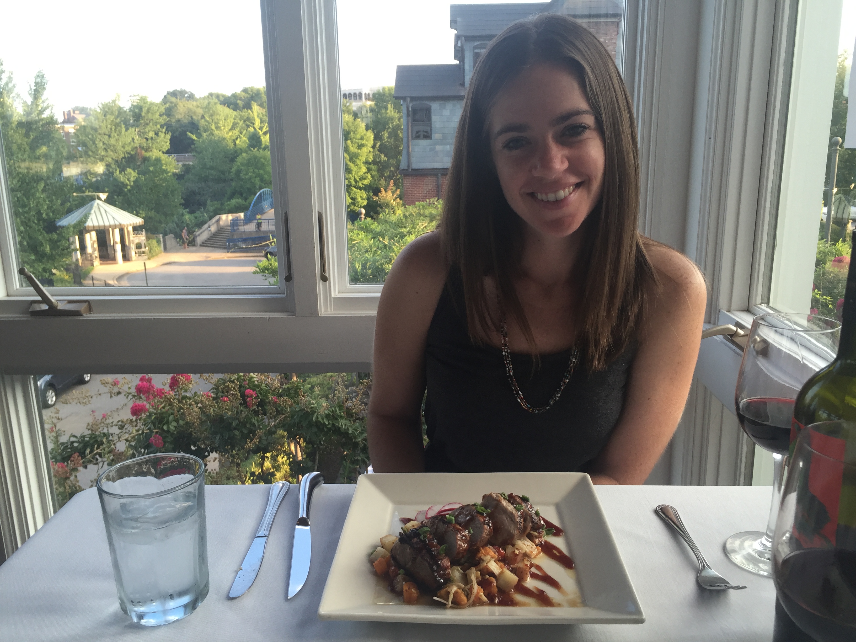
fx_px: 717
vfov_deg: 48.2
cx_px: 428
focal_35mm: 29
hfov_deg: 61.7
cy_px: 321
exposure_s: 1/120
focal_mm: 4.15
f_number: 2.2
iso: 50
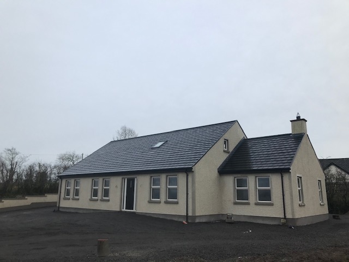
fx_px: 282
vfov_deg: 49.7
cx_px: 174
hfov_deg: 63.4
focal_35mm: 28
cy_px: 131
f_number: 1.8
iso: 20
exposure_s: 1/433
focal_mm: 3.99
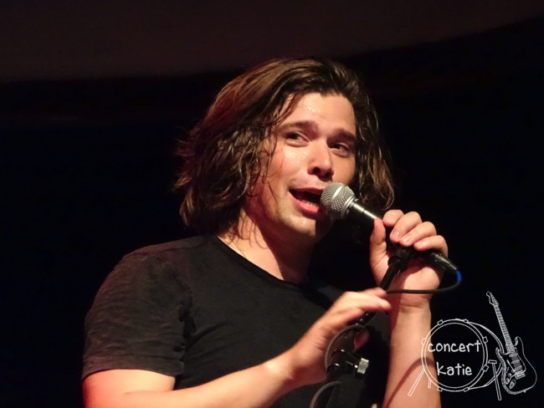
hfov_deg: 5.1
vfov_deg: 3.8
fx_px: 6116
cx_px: 272
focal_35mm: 389
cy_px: 204
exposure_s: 1/50
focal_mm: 66.39
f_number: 6.3
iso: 3200
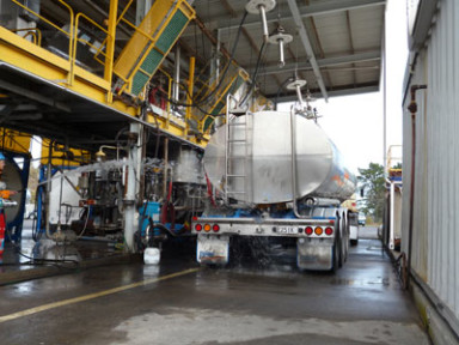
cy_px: 172
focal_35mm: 36
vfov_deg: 39.7
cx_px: 230
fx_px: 477
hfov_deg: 51.4
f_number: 3.5
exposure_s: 1/125
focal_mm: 6.4
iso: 100
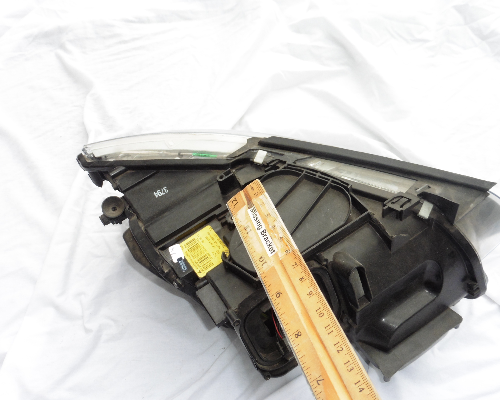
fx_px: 474
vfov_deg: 45.8
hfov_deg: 55.7
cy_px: 204
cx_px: 250
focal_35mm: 32
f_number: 4.5
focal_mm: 5.4
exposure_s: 1/250
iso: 160
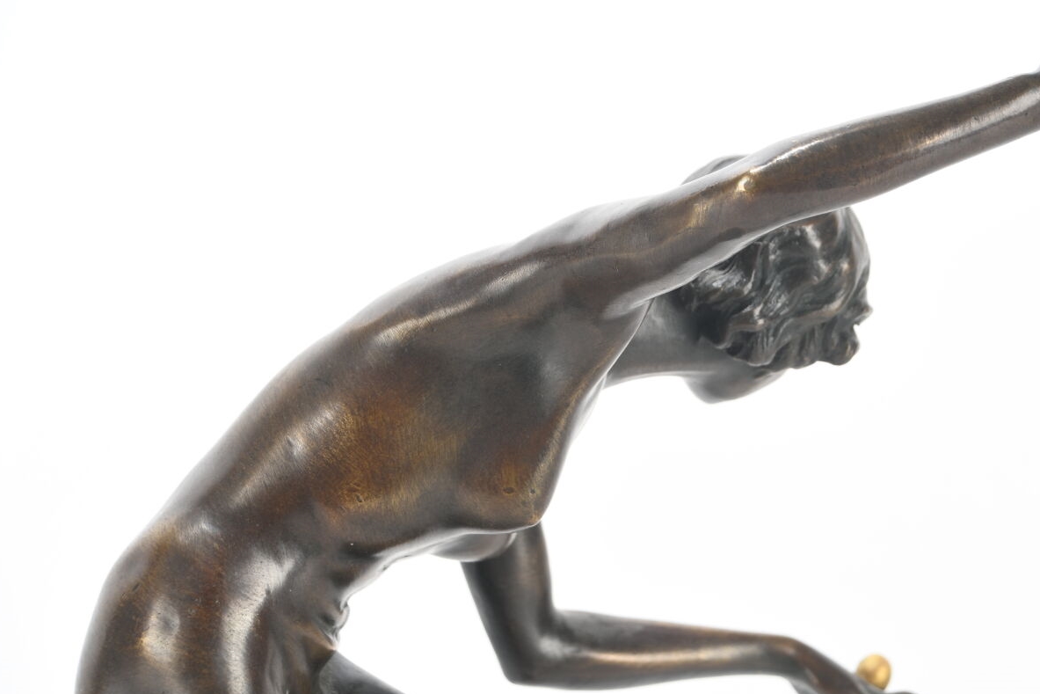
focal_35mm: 215
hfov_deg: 9.6
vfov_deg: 6.4
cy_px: 315
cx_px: 686
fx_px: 6211
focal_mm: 105
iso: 100
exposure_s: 1/250
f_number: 7.1
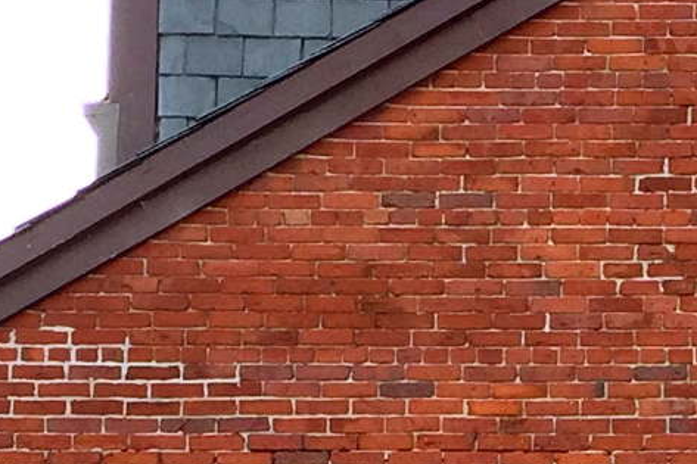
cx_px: 828
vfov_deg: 7.7
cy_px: 924
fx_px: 3290
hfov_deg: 11.8
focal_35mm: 170
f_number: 2.2
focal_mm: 4.15
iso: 32
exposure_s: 1/549
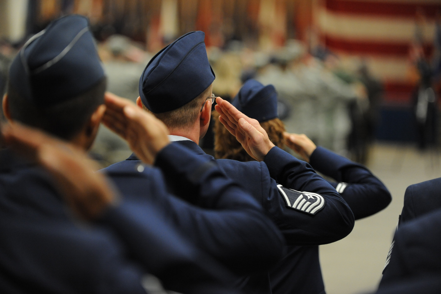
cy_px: 147
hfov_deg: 17.1
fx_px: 1469
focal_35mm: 120
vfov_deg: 11.4
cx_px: 220
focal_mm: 120
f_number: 2.8
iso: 3200
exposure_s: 1/80
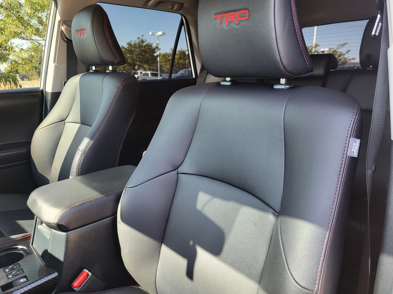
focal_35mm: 26
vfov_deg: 53.1
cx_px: 196
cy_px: 147
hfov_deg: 67.3
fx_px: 295
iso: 125
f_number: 1.8
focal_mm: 5.4
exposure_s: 1/120
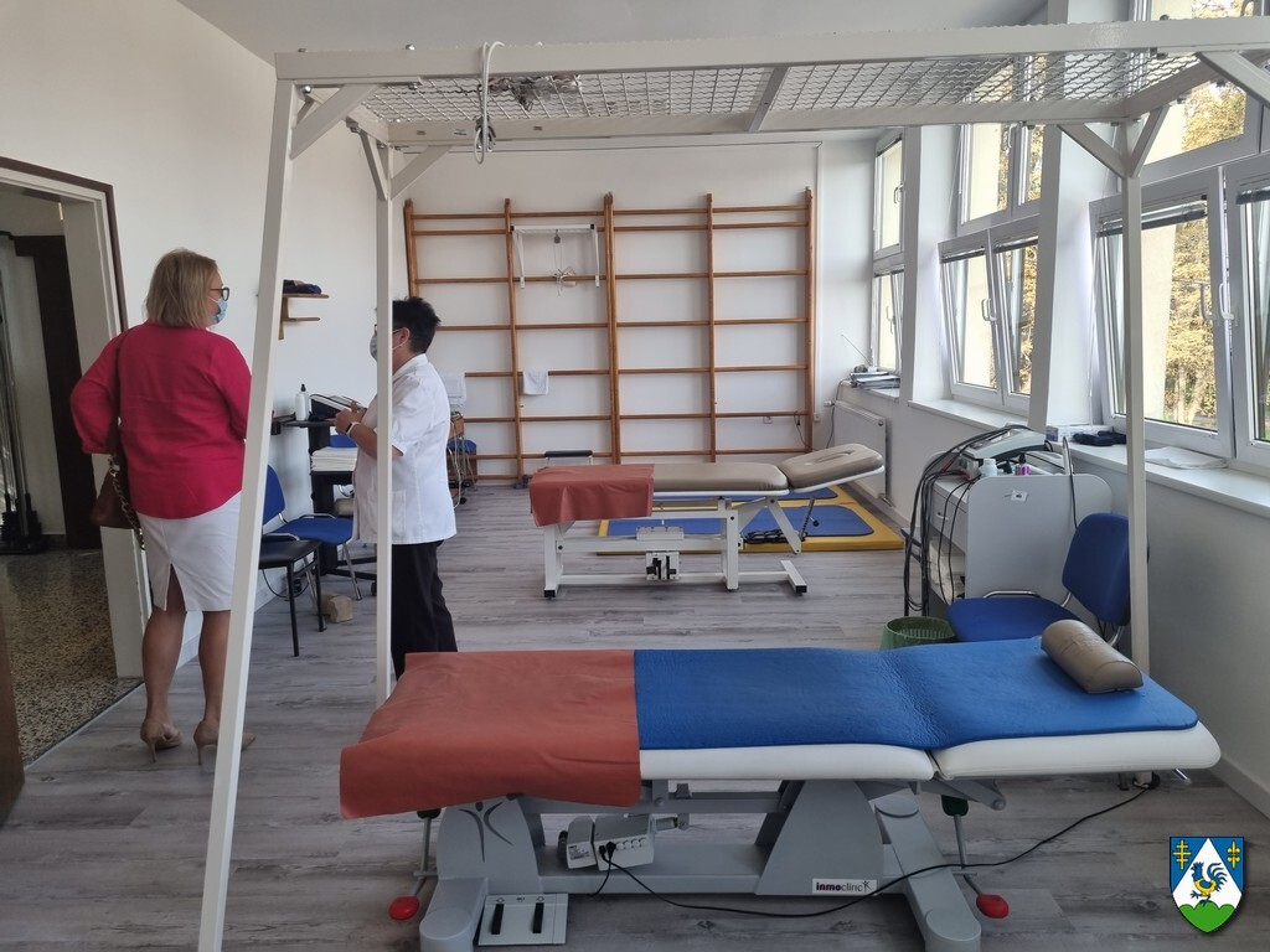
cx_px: 635
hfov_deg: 67.3
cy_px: 476
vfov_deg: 53.1
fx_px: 954
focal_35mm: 26
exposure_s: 1/100
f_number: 1.8
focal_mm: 5.4
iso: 80
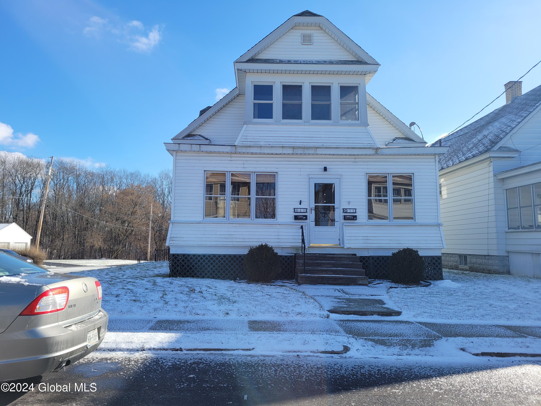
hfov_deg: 67.3
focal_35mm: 26
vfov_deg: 53.1
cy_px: 203
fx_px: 406
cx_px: 270
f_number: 1.8
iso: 40
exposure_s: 1/1899
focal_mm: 5.4
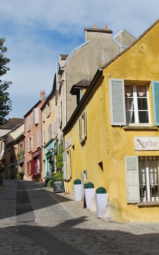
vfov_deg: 39.6
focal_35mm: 51
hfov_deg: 25.1
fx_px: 354
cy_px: 128
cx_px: 115
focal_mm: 22
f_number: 10
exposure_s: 1/250
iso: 100
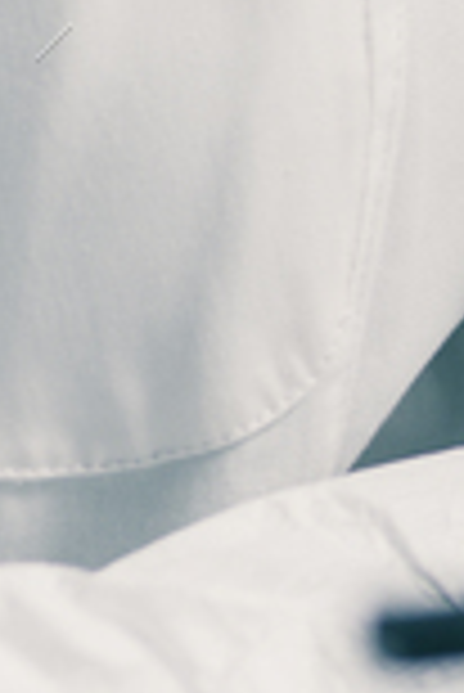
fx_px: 11631
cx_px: -374
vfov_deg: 3.4
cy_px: -266
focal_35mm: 603
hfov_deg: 2.3
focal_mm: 105
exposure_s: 1/160
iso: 100
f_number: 3.2
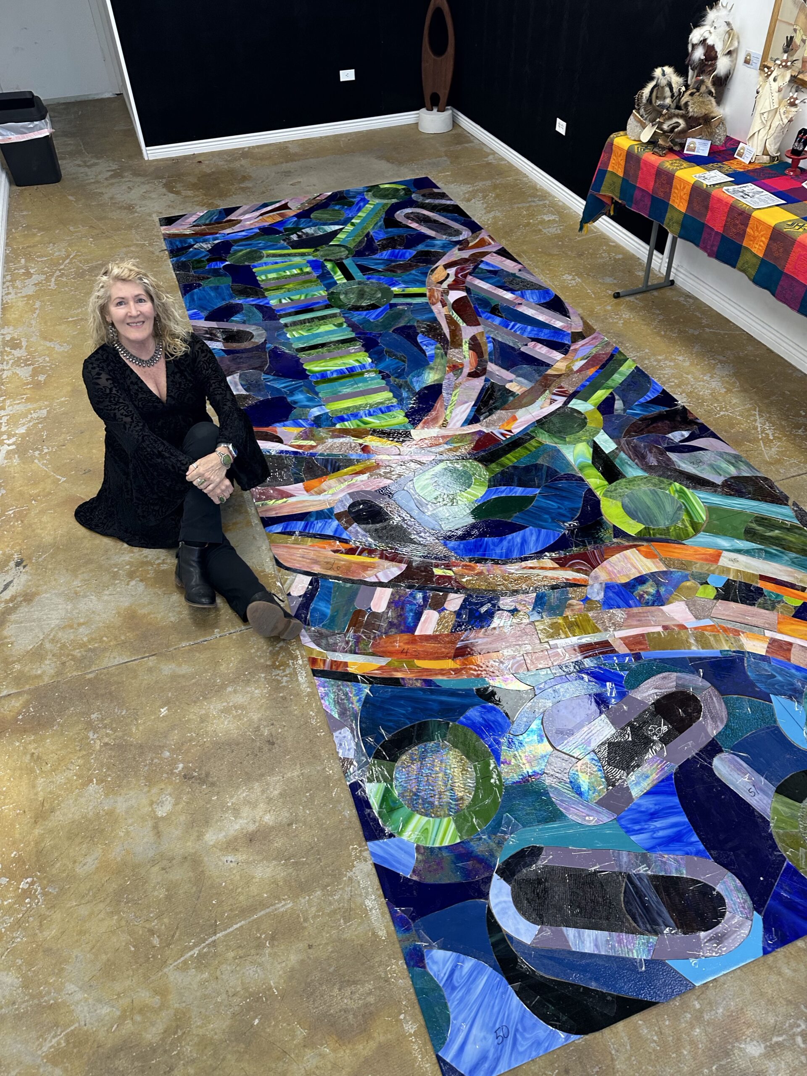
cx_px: 404
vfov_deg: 71.6
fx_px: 746
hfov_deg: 56.8
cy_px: 538
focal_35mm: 24
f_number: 1.78
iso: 160
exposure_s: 1/120
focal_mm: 6.86
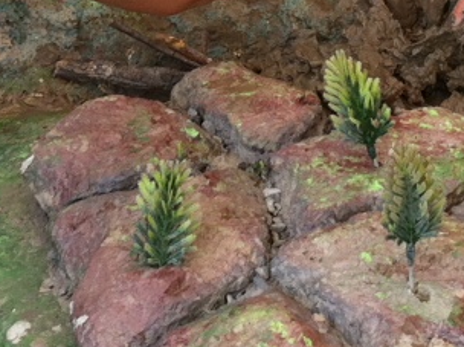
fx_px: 1994
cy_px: -251
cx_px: 308
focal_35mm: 149
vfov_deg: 9.5
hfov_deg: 13.3
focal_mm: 3.85
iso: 80
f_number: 2.8
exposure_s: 1/377
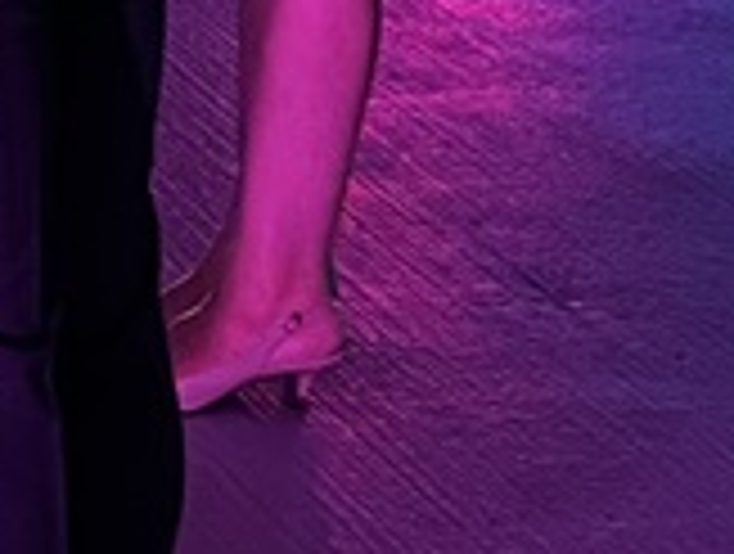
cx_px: -968
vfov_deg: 7.6
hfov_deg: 9.3
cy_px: -356
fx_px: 4059
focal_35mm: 191
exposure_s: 1/29
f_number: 1.5
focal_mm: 5.7
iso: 1000
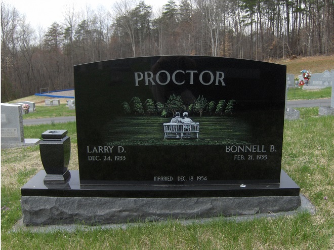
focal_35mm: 35
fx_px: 337
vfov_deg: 40.6
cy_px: 125
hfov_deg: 52.7
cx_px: 167
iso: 100
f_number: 2.8
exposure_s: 1/318
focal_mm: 7.5
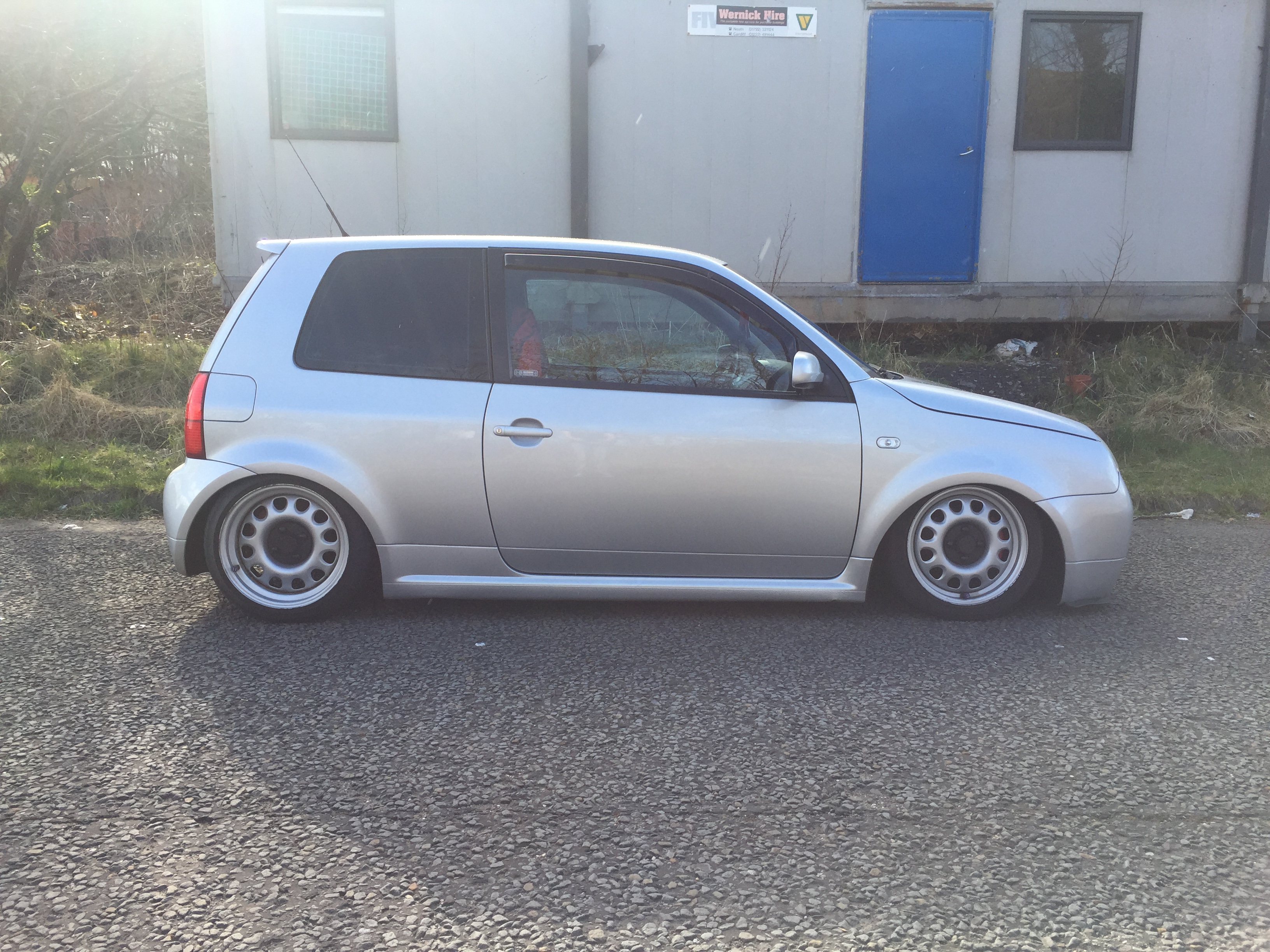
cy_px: 476
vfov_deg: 48.2
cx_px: 635
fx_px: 1064
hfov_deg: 61.7
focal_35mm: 29
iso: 32
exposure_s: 1/449
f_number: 2.2
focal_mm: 4.15
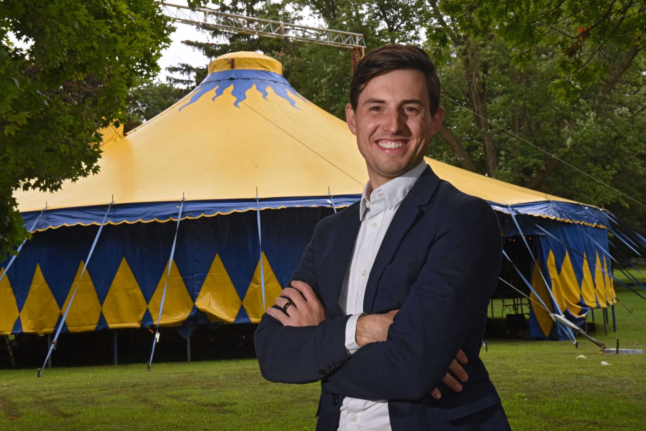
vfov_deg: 24.2
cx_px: 323
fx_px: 1005
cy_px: 216
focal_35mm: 56
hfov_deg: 35.6
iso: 1600
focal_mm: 56
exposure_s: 1/200
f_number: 22
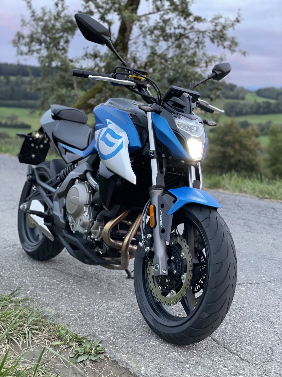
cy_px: 188
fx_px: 565
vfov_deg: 36.8
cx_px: 141
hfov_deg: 28.0
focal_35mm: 52
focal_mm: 6
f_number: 2
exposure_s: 1/40
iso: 320
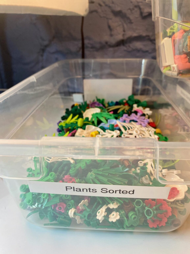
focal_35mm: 26
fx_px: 190
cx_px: 95
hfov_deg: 53.1
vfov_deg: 67.3
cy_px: 127
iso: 125
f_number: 1.8
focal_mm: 4.25
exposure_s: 1/120
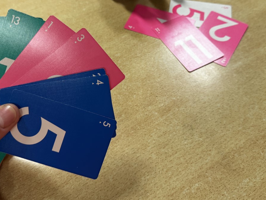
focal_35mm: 39
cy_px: 60
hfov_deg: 47.8
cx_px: 128
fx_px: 300
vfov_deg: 36.3
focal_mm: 6.76
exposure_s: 1/121
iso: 200
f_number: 1.78
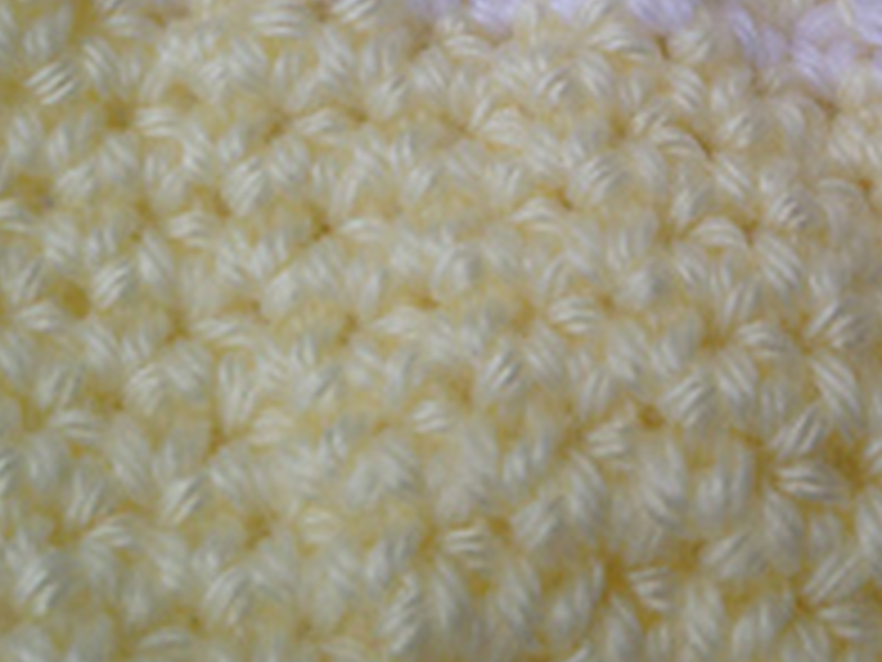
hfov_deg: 22.5
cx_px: 855
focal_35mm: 84
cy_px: -133
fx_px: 2140
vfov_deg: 16.8
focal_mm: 4.12
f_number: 2.4
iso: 50
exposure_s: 1/60
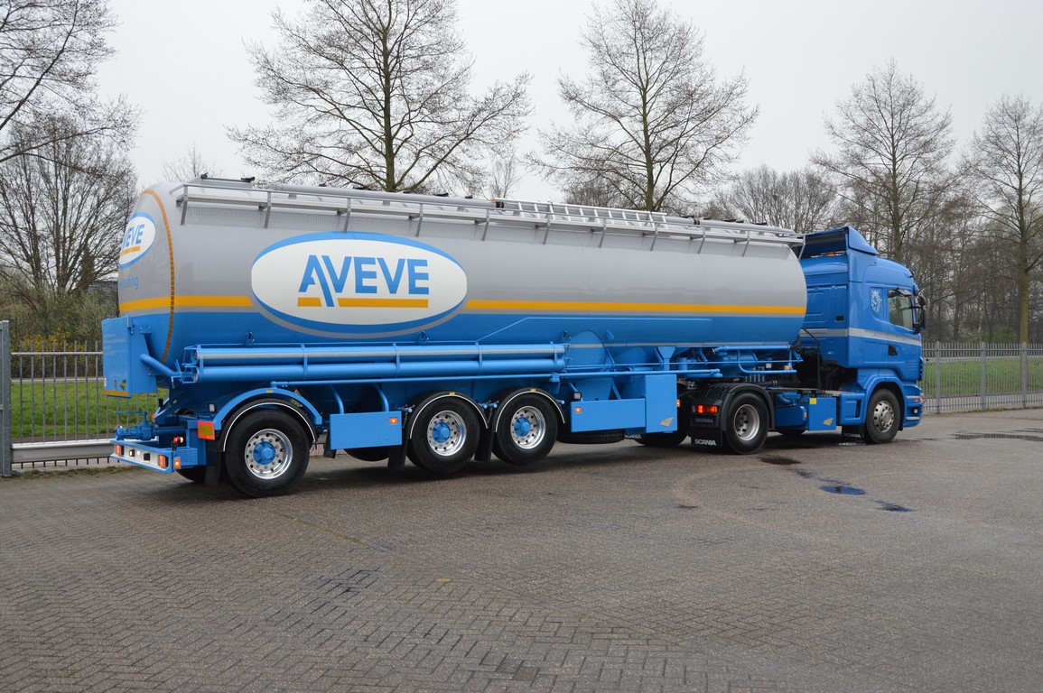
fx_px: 955
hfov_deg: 57.3
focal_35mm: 33
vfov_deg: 39.9
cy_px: 346
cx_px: 522
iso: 250
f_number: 5.6
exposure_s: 1/125
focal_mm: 22
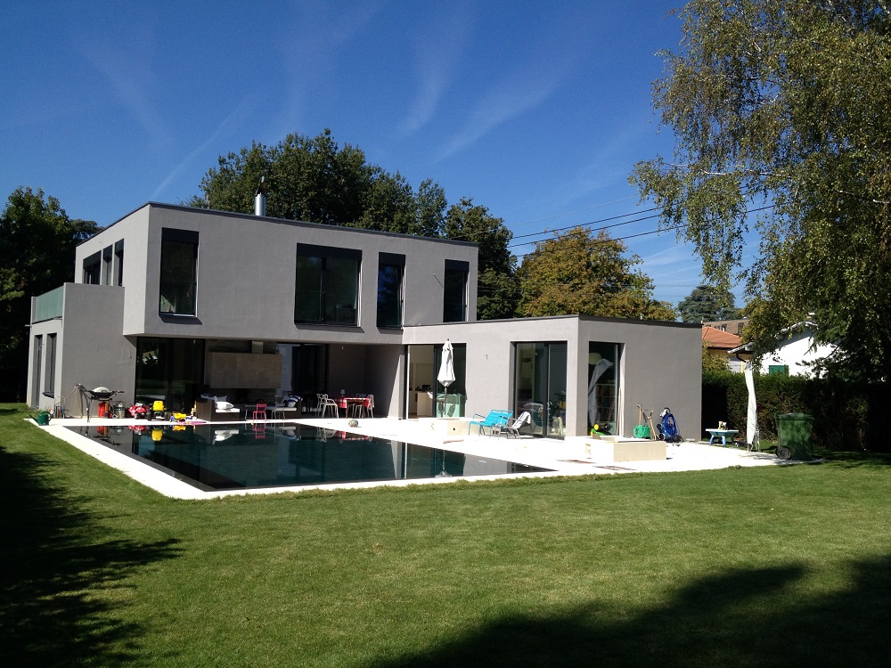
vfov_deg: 40.7
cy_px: 334
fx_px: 901
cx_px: 446
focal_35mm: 35
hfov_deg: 52.6
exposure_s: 1/1672
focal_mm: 4.28
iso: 50
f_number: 2.4
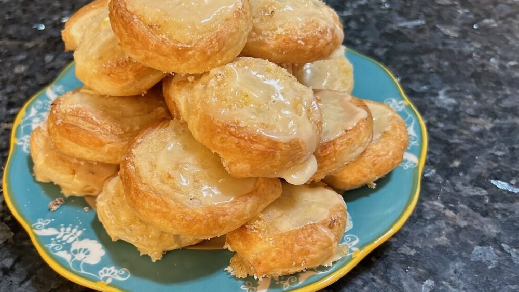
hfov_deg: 58.0
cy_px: 172
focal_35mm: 34
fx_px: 468
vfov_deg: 34.5
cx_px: 238
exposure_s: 1/60
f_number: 1.5
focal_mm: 5.7
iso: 320
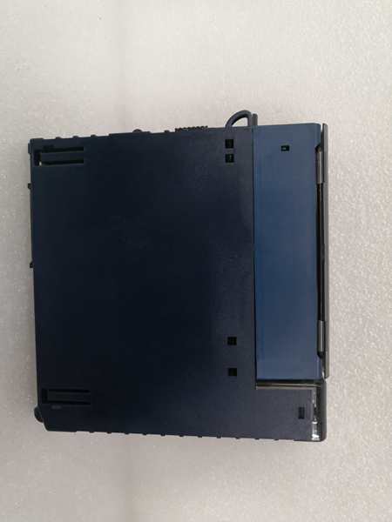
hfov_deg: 51.4
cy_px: 261
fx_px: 408
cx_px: 196
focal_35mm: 27
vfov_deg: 65.3
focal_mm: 3.95
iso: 640
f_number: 1.8
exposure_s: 1/100
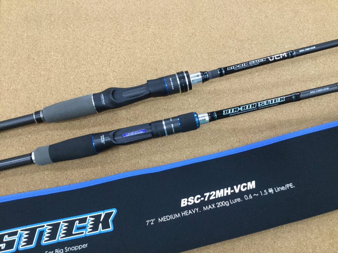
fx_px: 303
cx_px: 169
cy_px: 126
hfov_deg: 58.4
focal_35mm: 31
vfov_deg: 45.4
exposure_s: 1/30
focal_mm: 3.3
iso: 80
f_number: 2.4
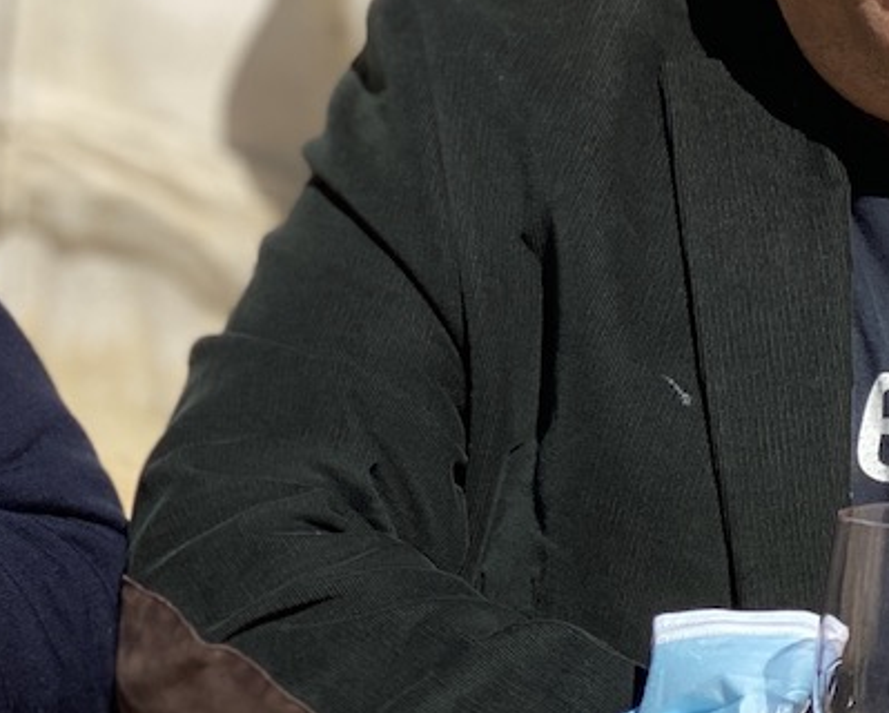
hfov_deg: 10.4
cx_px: -27
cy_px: 27
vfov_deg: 8.4
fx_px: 4820
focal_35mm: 183
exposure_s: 1/2283
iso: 20
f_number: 2
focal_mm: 6
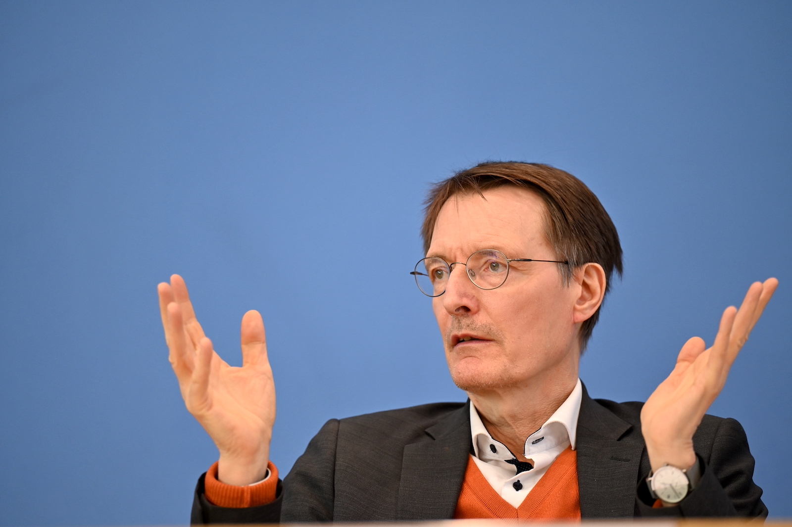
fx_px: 4398
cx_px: 396
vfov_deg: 6.9
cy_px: 264
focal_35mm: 200
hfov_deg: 10.3
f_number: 2.8
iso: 500
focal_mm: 200
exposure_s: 1/640
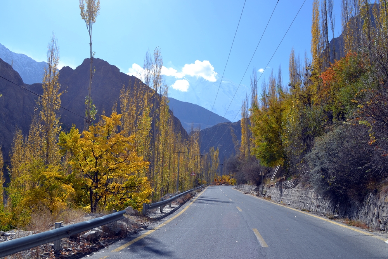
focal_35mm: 33
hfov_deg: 57.2
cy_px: 130
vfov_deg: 40.0
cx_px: 194
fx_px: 356
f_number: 8
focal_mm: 22
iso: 100
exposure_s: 1/250
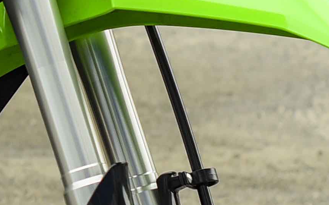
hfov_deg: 5.8
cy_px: 78
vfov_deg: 3.7
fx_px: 3183
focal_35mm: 355
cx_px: -337
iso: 125
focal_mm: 50
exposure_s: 1/500
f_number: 2.8
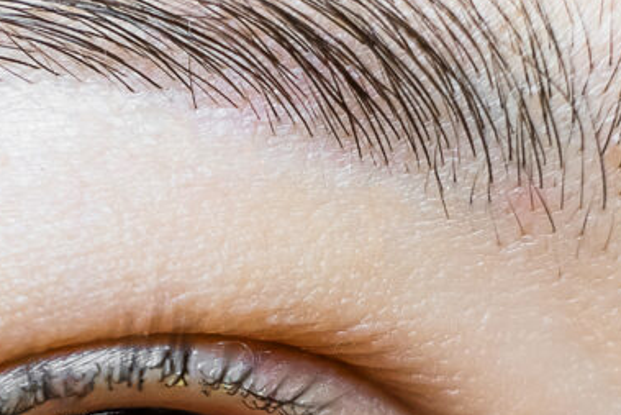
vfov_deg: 6.1
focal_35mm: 224
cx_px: 133
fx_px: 3865
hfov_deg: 9.2
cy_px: 367
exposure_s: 1/125
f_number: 4
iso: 1000
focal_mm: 55
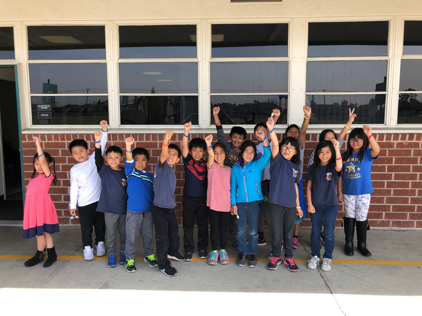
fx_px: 341
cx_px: 211
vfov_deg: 49.7
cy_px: 158
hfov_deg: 63.4
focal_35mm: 28
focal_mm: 3.99
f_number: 1.8
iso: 20
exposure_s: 1/397
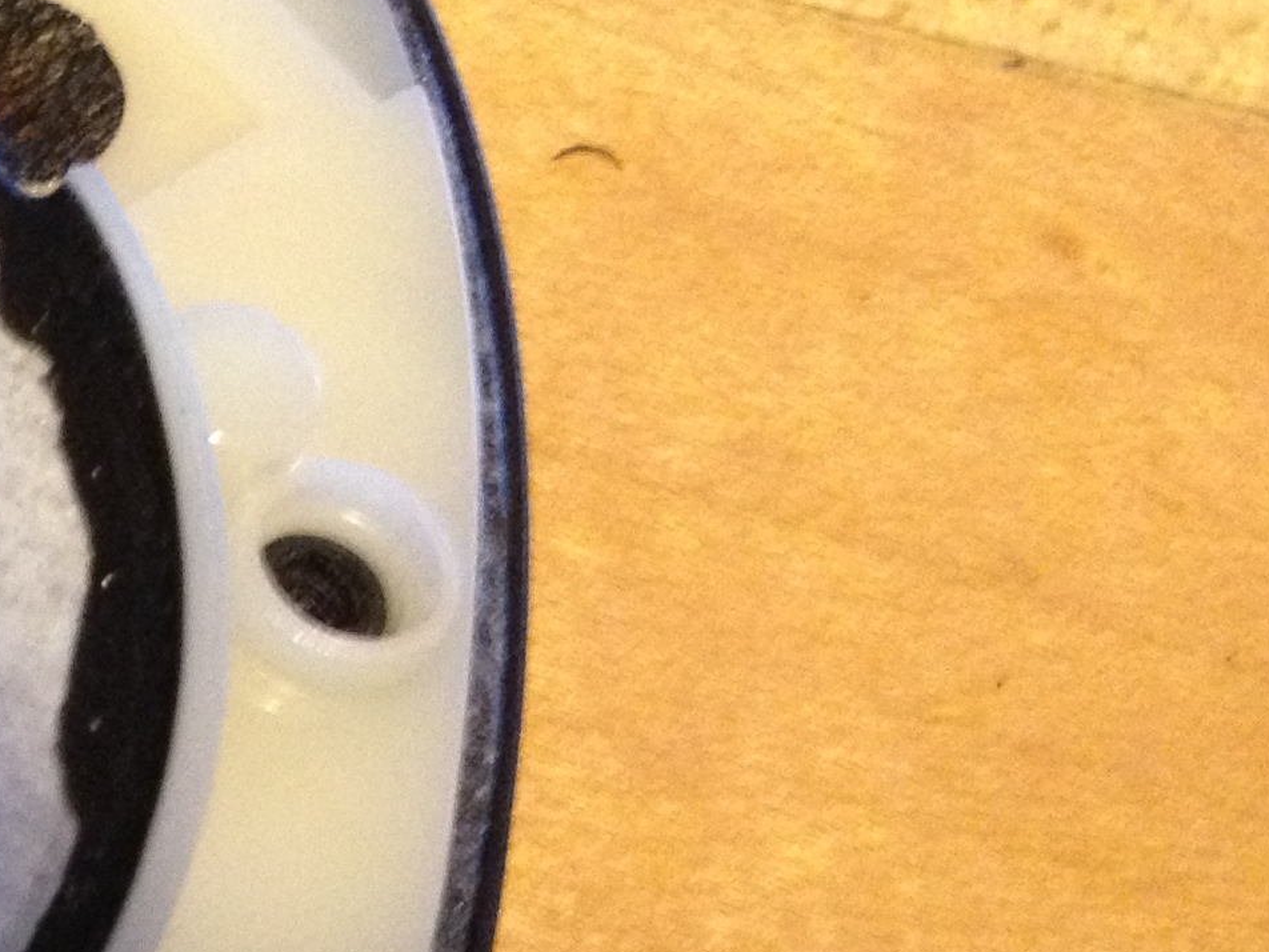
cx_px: -784
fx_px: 4399
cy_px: 331
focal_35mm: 120
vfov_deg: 12.3
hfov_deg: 14.9
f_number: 2.4
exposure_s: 1/17
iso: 400
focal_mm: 4.28
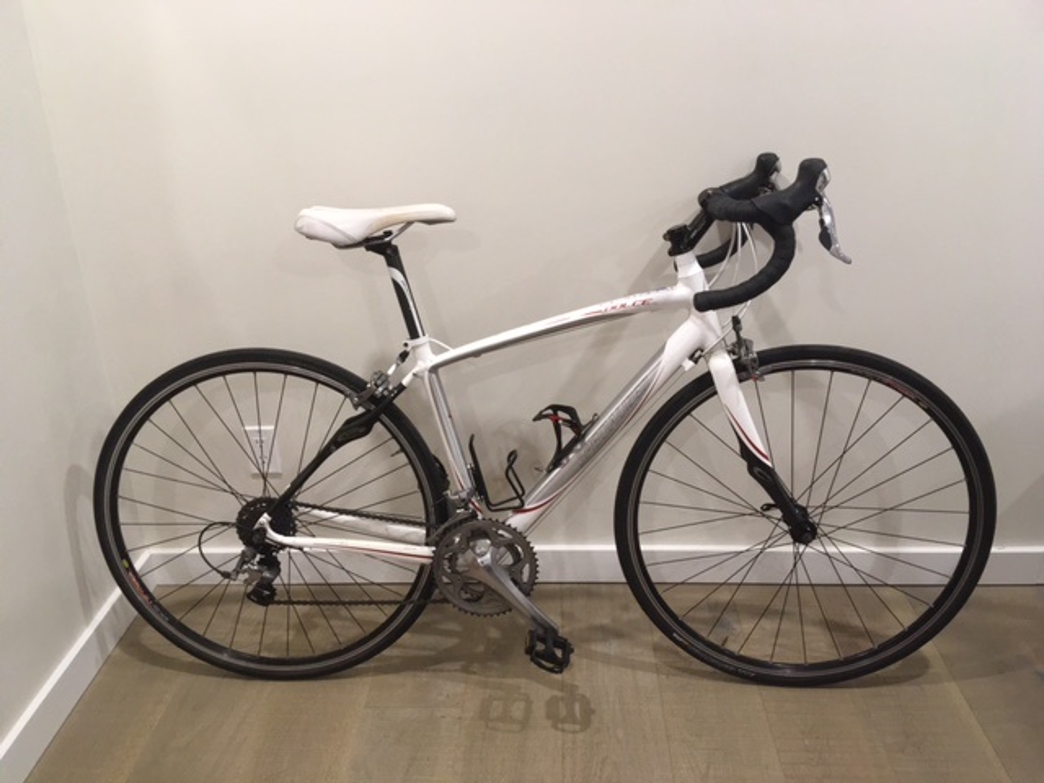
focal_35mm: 29
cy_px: 392
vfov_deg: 48.2
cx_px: 522
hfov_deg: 61.7
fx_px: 875
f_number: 2.2
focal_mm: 4.15
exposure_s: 1/20
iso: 200
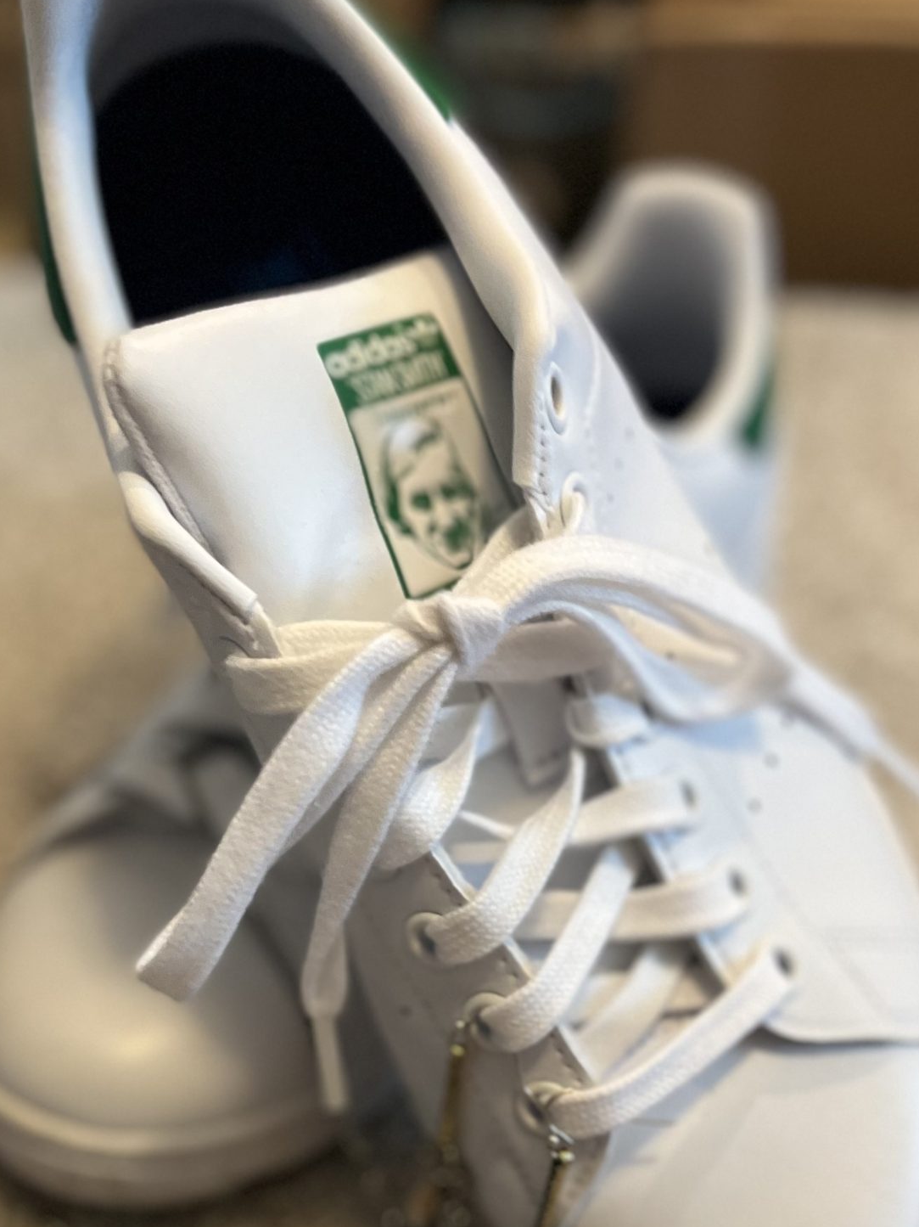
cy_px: 991
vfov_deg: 38.1
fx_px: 1700
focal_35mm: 48
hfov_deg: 30.2
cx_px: 382
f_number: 1.6
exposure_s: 1/60
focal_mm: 5.1
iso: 250
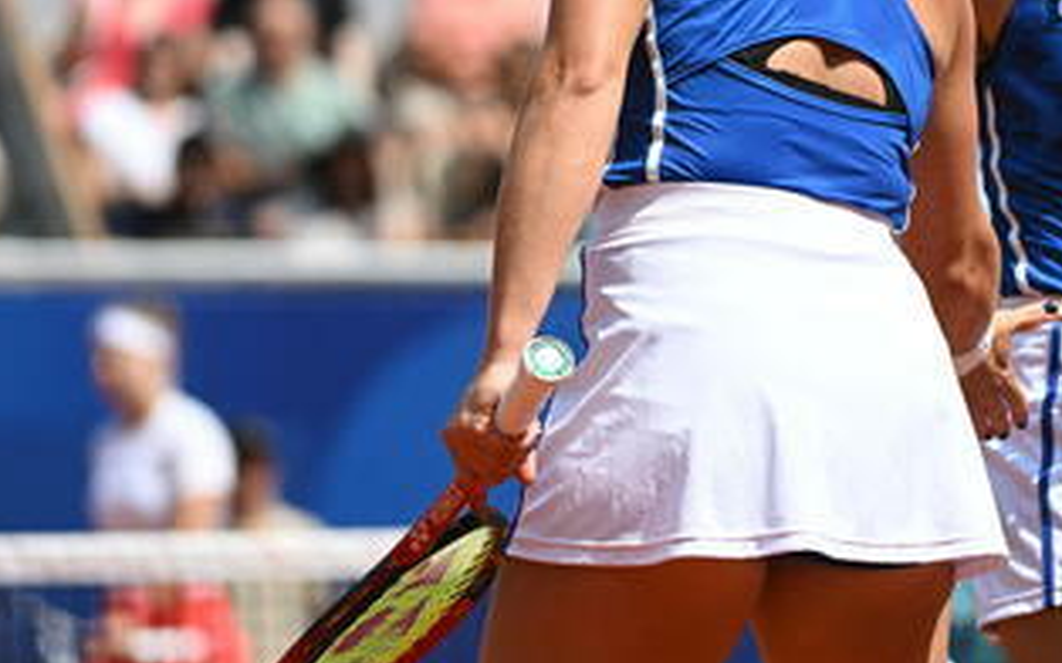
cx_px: 1035
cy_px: 83
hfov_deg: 4.6
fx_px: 13164
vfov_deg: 2.9
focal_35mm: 455
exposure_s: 1/2000
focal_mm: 200
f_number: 4
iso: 320
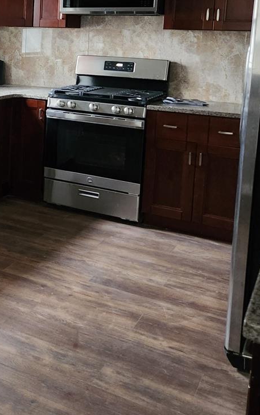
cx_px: -50
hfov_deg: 23.6
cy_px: 87
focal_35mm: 50
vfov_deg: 38.9
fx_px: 567
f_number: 1.8
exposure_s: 1/60
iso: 640
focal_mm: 5.4
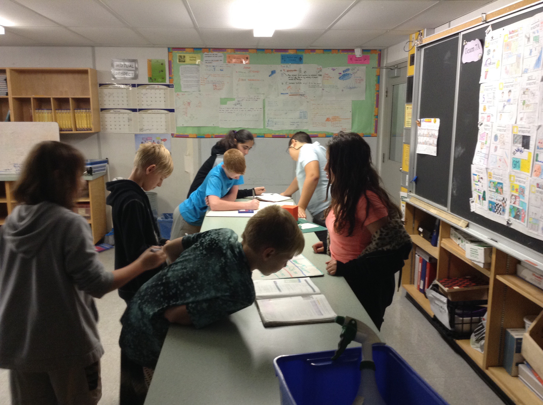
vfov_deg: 42.8
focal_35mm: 33
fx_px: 517
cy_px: 202
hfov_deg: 55.4
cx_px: 272
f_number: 2.4
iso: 80
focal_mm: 3.3
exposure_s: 1/24
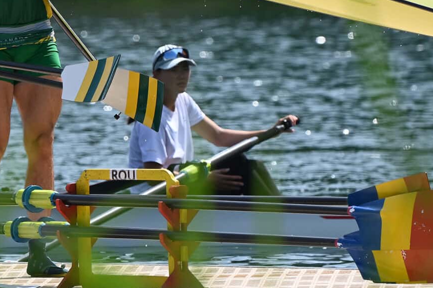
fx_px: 13121
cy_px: 0
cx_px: -6
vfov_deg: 1.3
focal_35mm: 1091
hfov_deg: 1.9
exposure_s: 1/1250
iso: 500
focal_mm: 460
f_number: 7.1
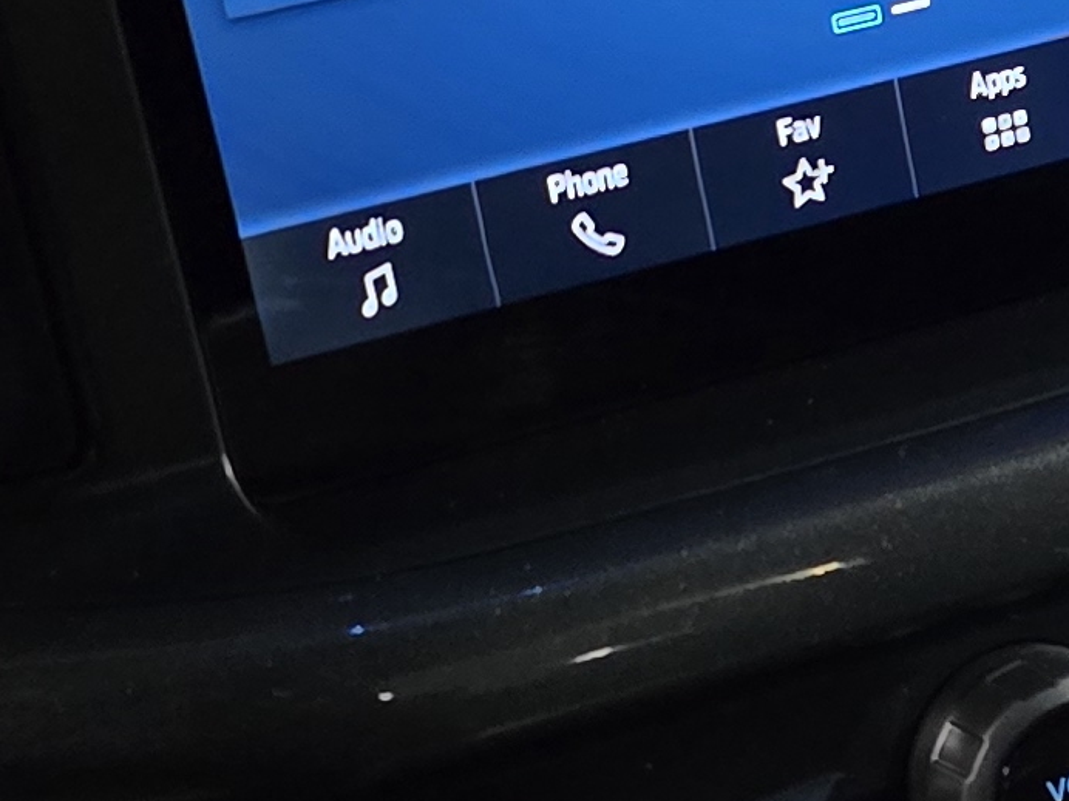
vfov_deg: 11.1
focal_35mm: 133
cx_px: 1718
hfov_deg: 13.7
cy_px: 620
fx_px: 4107
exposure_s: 1/120
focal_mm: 6.3
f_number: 1.7
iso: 800
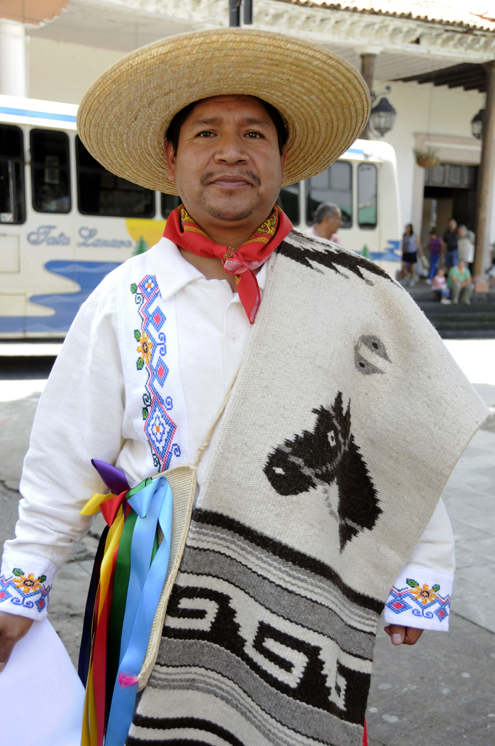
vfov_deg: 45.0
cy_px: 373
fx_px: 899
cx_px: 248
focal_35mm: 44
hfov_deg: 30.8
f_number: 4.5
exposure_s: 1/400
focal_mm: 29
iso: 800
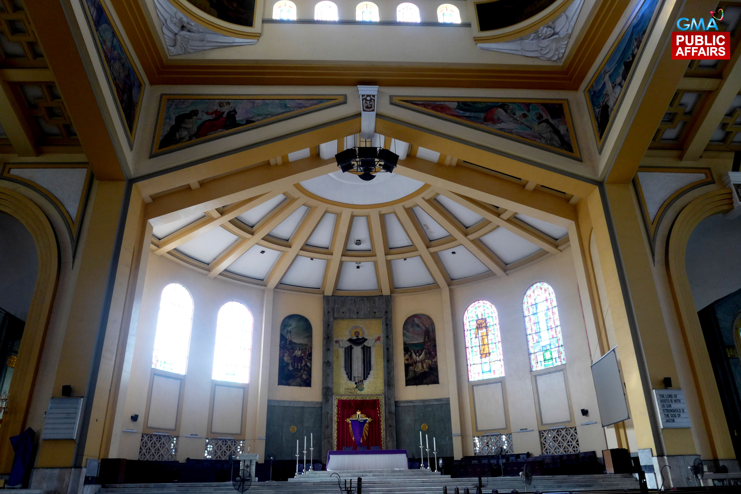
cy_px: 247
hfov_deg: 73.7
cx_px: 370
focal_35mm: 24
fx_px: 494
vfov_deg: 53.2
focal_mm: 4.7
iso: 200
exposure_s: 1/13
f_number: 2.8
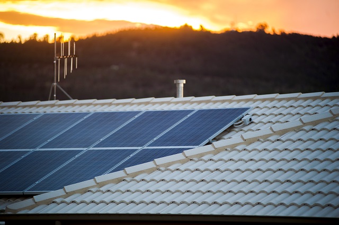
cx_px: 170
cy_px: 112
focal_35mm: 200
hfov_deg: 10.3
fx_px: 1881
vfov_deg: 6.8
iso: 400
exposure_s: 1/250
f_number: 2.8
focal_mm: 200
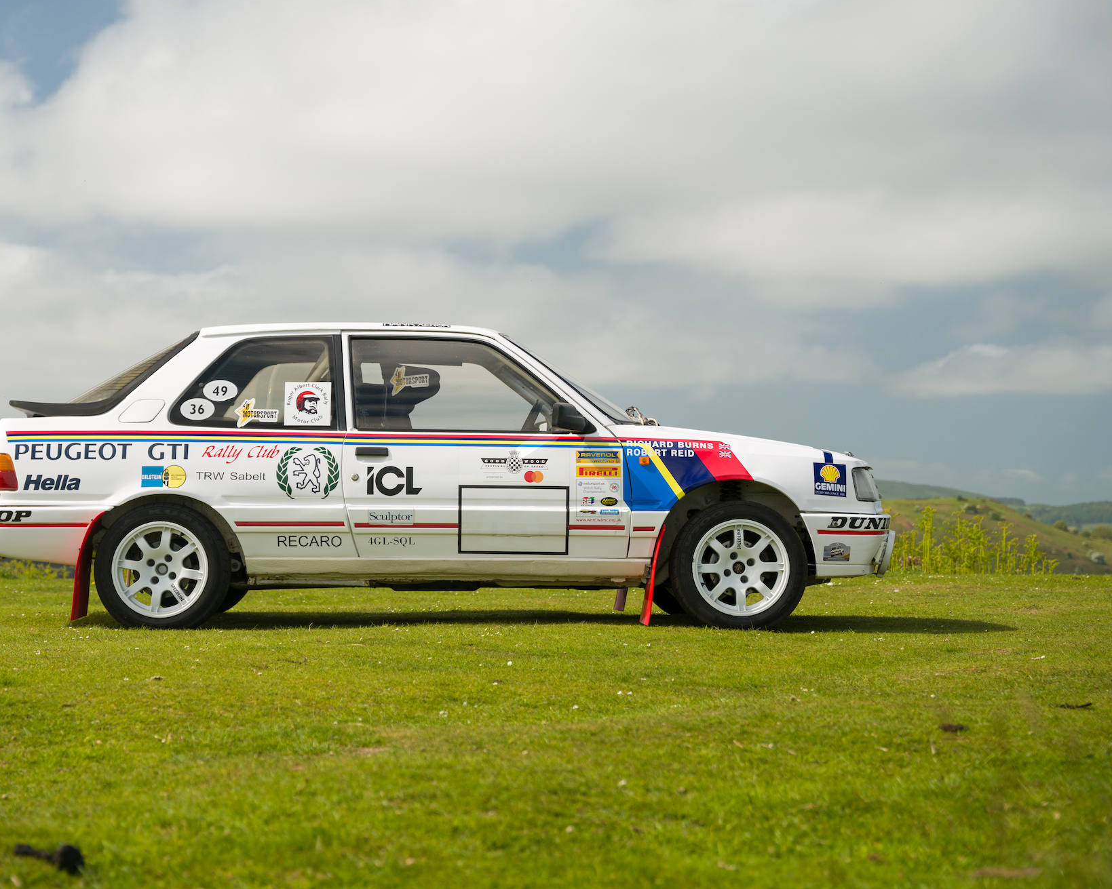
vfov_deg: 24.2
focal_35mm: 63
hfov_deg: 29.9
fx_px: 2077
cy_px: 437
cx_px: 434
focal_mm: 55.1
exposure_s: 1/1000
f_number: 4
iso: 200
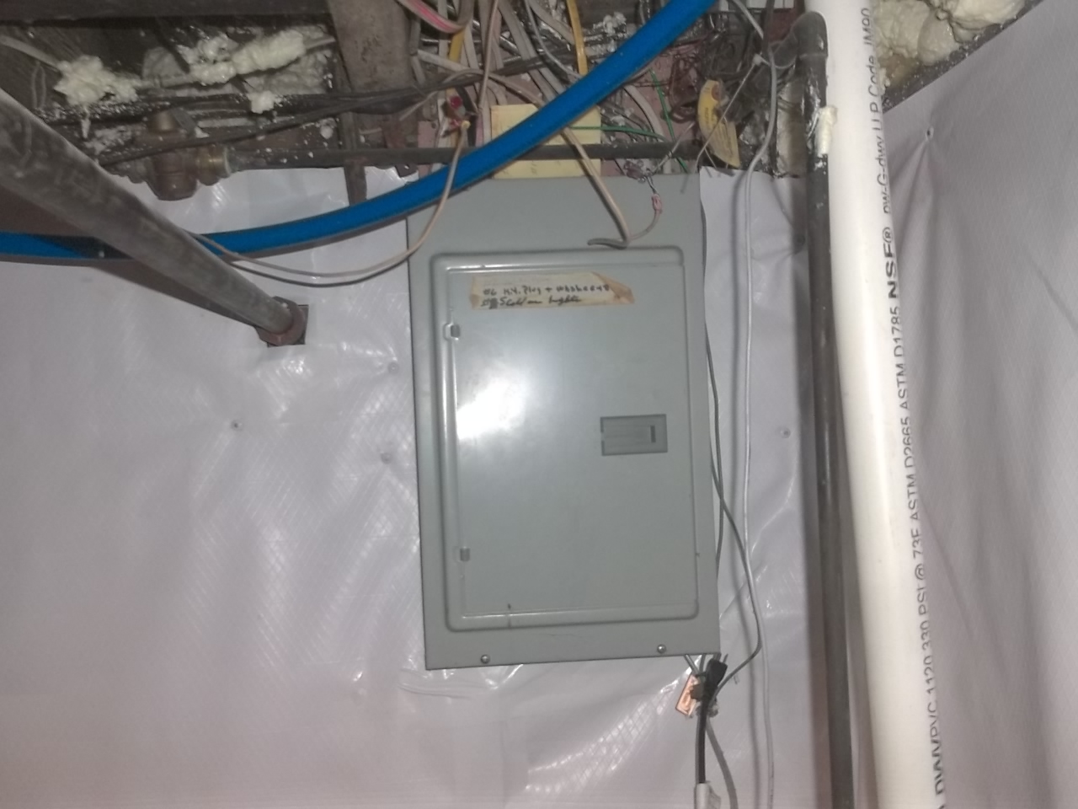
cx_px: 539
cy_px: 404
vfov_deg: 42.9
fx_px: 1028
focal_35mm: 33
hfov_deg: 55.4
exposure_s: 1/30
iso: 160
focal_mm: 5.9
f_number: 3.3
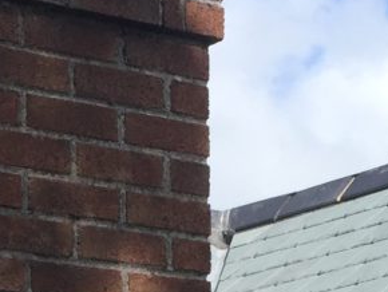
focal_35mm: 160
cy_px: 698
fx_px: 1795
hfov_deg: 12.3
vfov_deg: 8.5
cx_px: 139
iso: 32
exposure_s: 1/1236
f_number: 2.2
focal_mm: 4.15
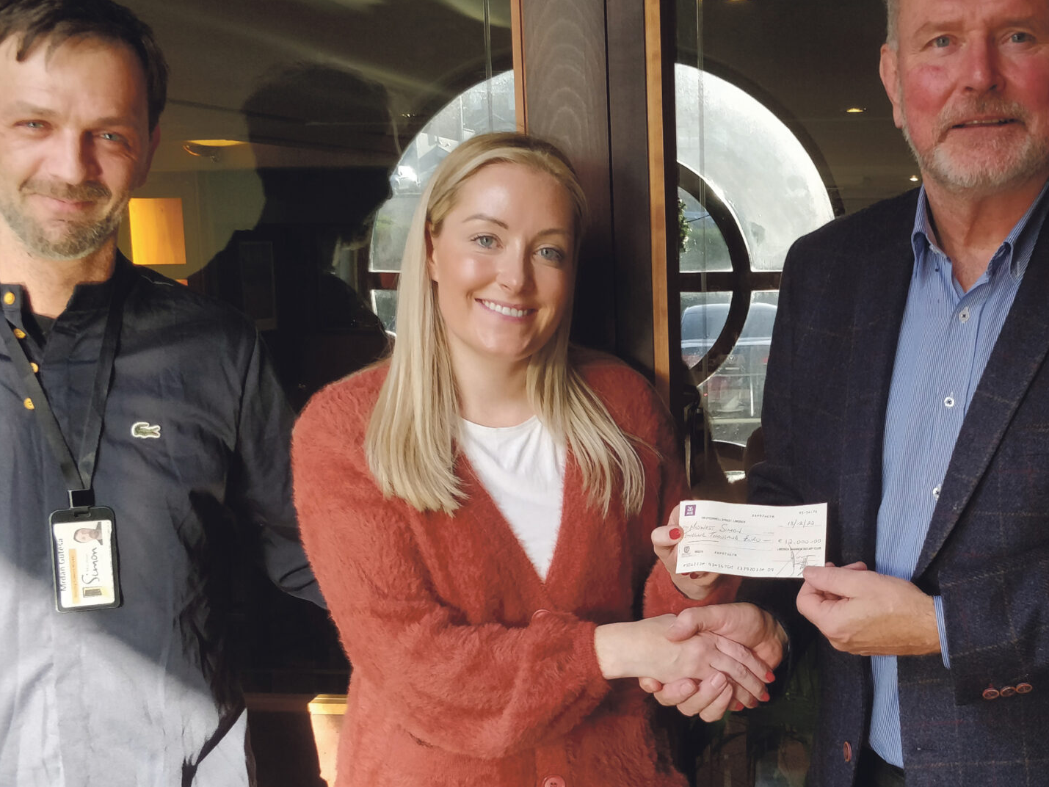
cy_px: 504
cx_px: 744
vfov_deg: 33.4
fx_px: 1303
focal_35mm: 43
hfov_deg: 42.9
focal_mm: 4.1
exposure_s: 1/100
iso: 400
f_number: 1.7
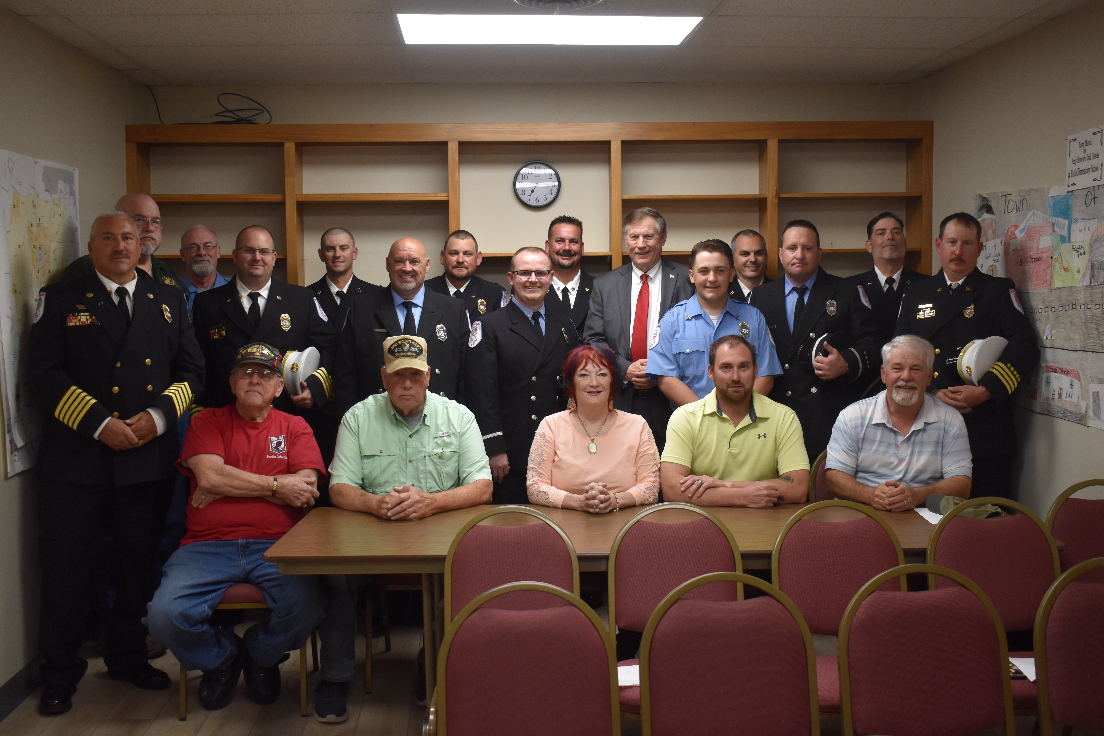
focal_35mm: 38
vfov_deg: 35.5
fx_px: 1150
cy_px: 368
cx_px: 552
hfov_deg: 51.3
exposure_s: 1/125
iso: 800
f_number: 4
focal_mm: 25
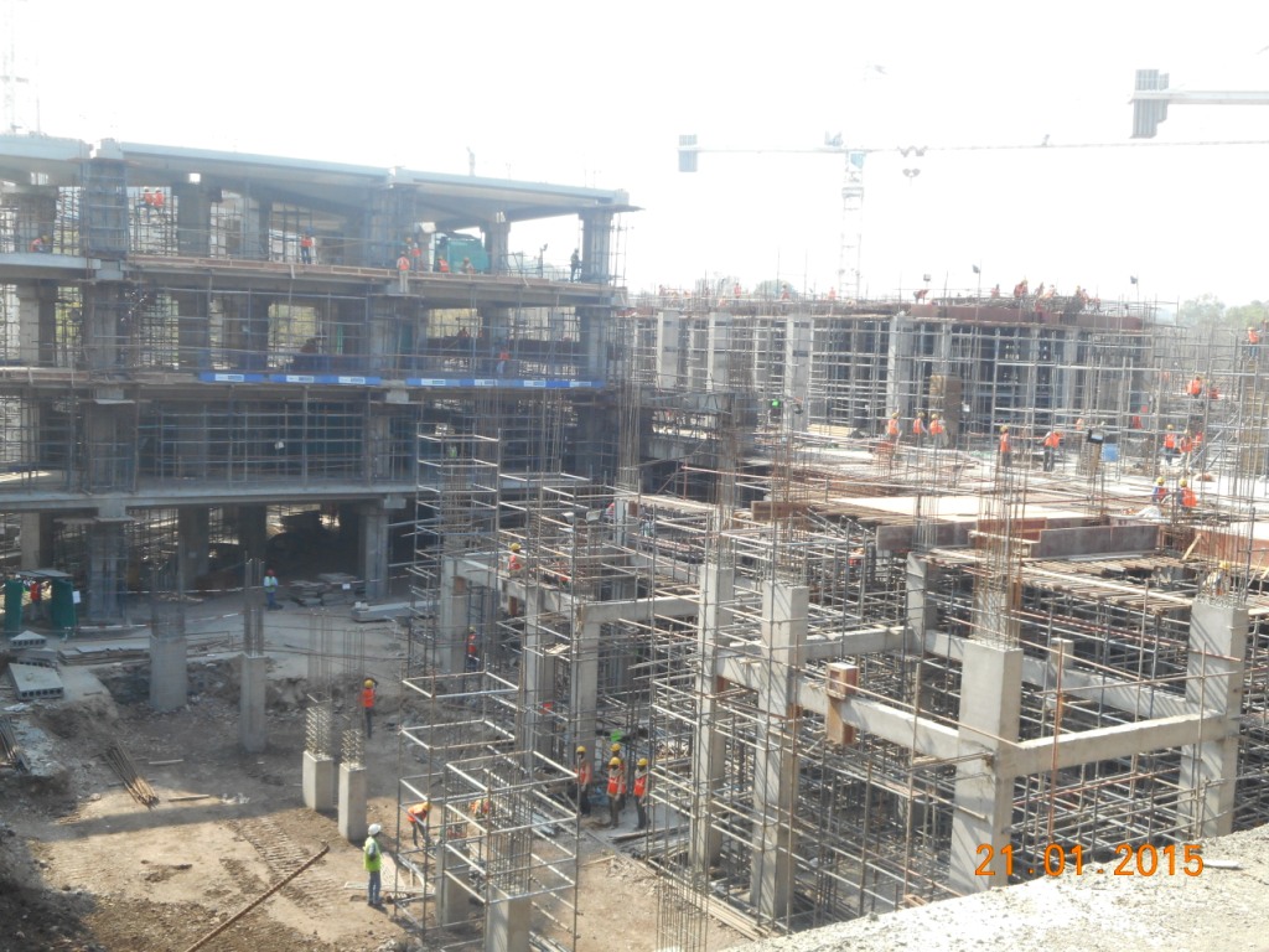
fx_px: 1430
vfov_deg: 36.8
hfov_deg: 47.9
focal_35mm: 39
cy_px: 476
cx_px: 634
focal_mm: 6.9
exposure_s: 1/250
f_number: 4.5
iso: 160
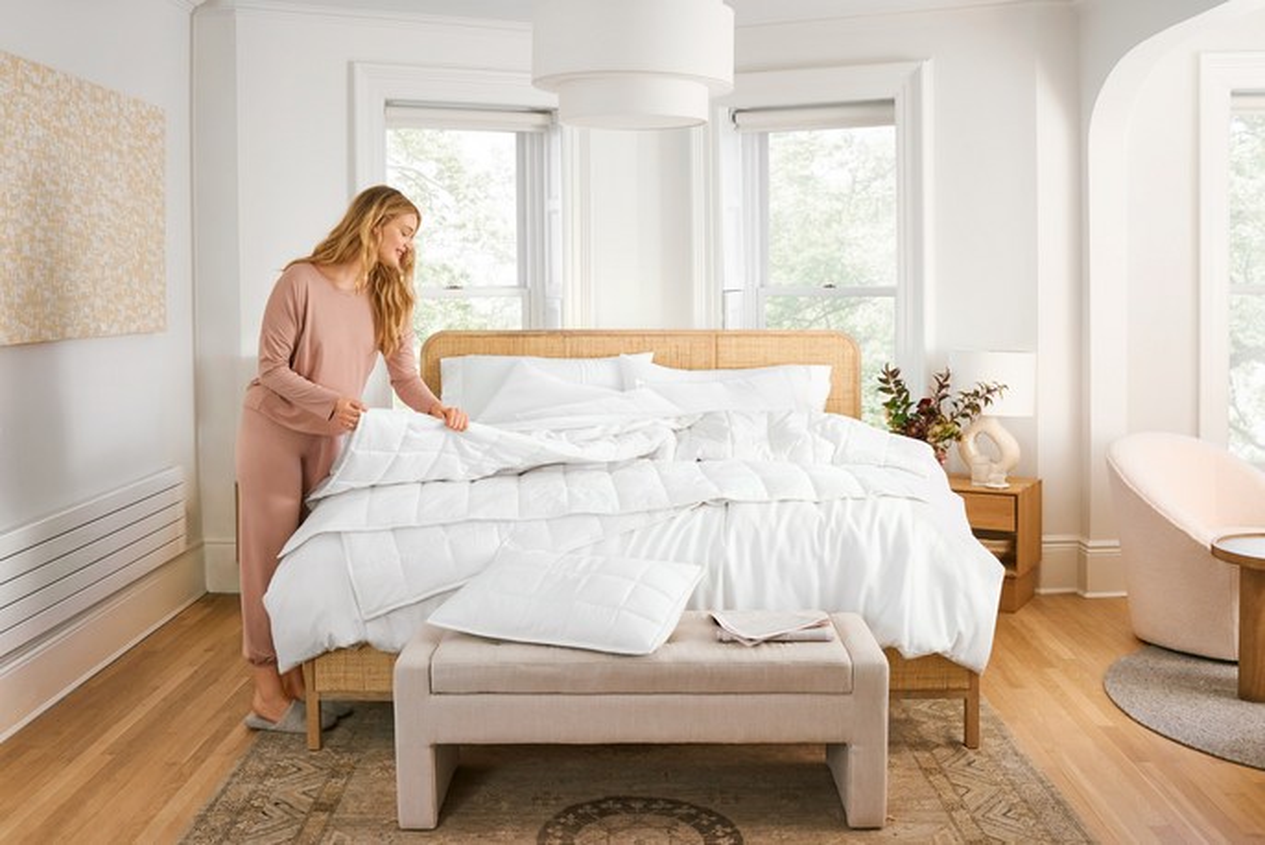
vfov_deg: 37.9
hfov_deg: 54.4
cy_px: 422
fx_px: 1230
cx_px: 632
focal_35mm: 35
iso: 400
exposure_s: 1/60
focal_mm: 35
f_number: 9
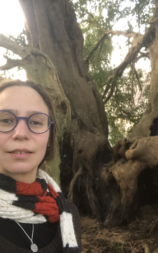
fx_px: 255
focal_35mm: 37
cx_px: 82
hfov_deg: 34.4
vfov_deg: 52.7
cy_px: 121
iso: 320
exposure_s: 1/60
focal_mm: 2.87
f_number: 2.2
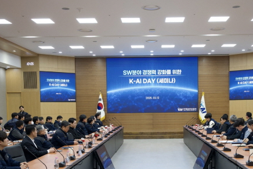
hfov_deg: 43.2
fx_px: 317
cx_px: 158
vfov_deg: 29.6
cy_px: 114
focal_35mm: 45
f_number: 5.6
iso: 3200
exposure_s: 1/160
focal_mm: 32.8
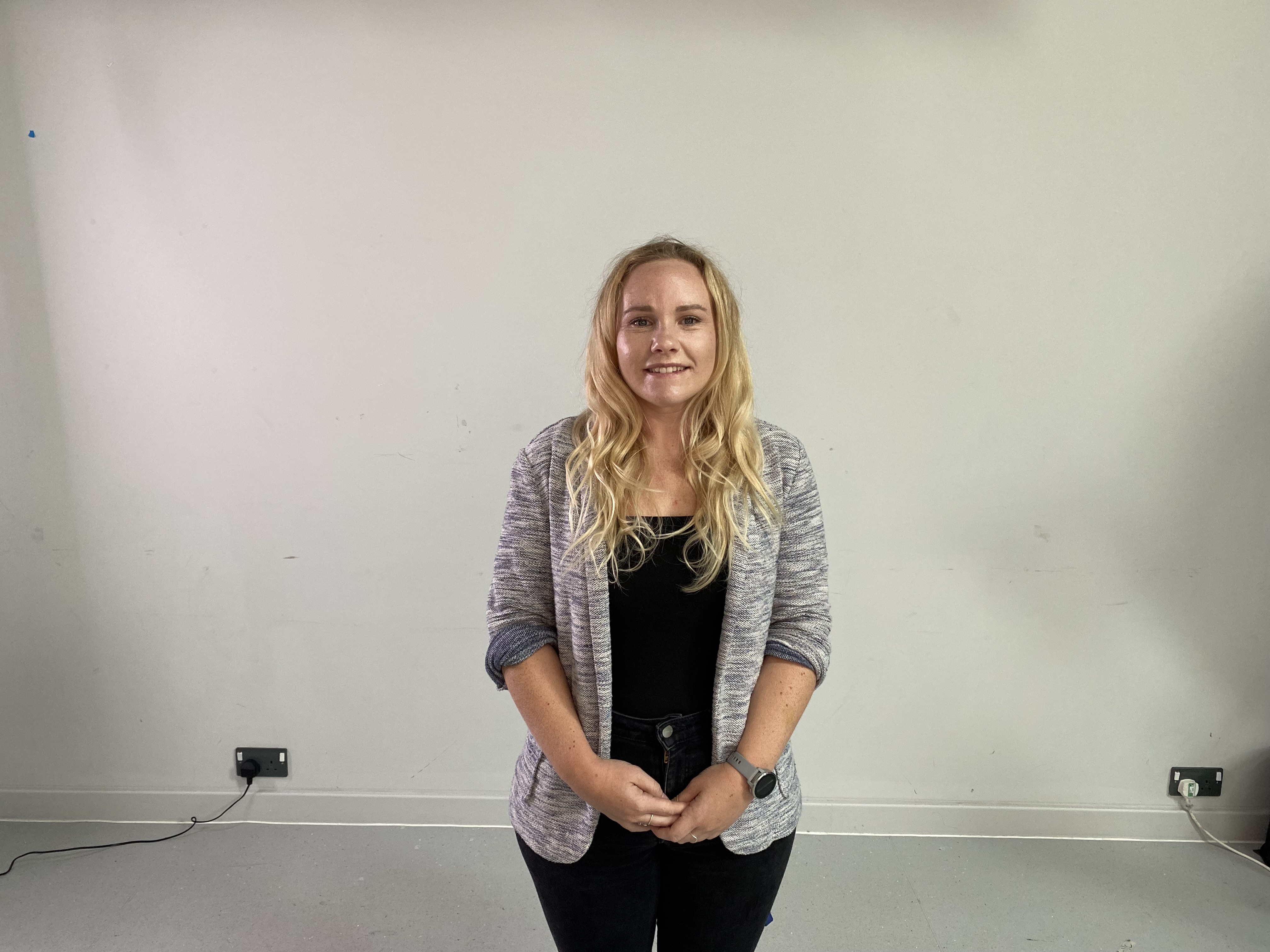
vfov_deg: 53.1
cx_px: 635
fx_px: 954
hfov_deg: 67.3
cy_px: 476
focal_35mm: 26
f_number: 1.8
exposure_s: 1/82
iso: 125
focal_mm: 4.25
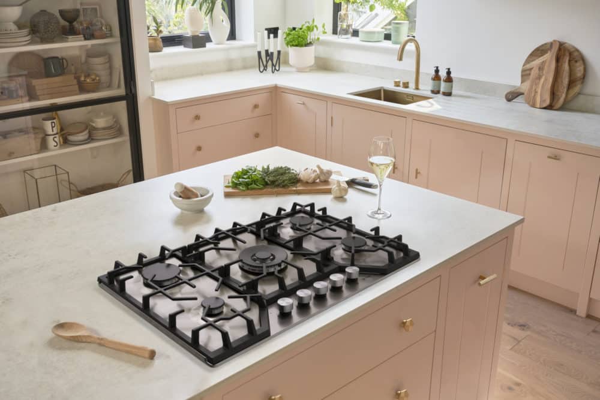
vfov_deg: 35.1
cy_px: 200
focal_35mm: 38
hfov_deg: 50.7
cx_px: 300
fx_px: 633
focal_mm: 38
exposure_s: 1/8
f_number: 10
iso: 64
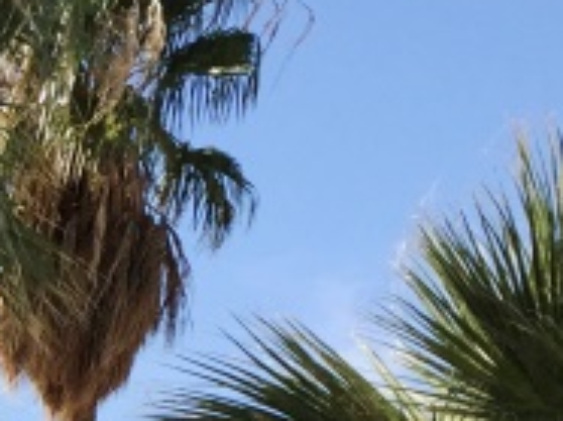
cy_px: 1024
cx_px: -275
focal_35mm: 160
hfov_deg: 11.8
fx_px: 2599
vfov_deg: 8.4
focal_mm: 4.15
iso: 32
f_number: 2.2
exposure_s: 1/1980
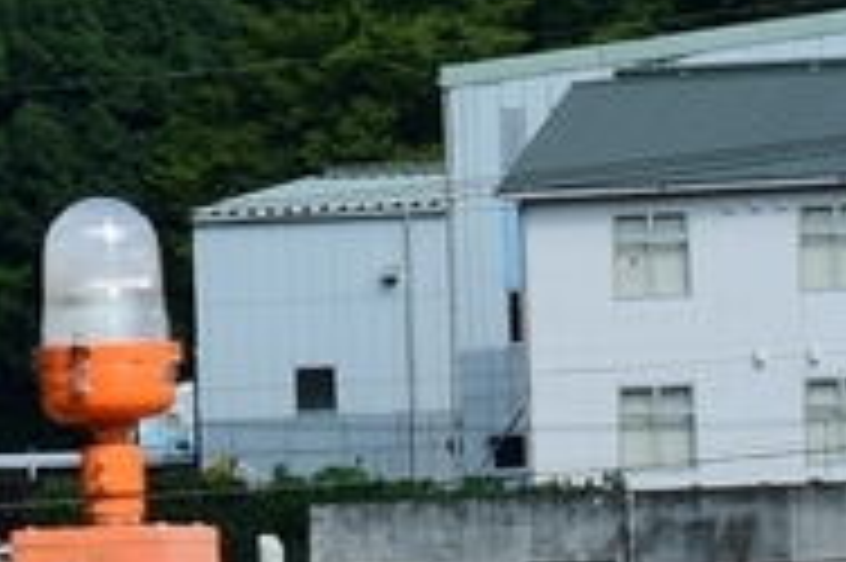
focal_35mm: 671
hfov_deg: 3.0
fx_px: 15754
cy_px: -1043
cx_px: -1228
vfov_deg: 2.0
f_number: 8
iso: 100
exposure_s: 1/250
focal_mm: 70
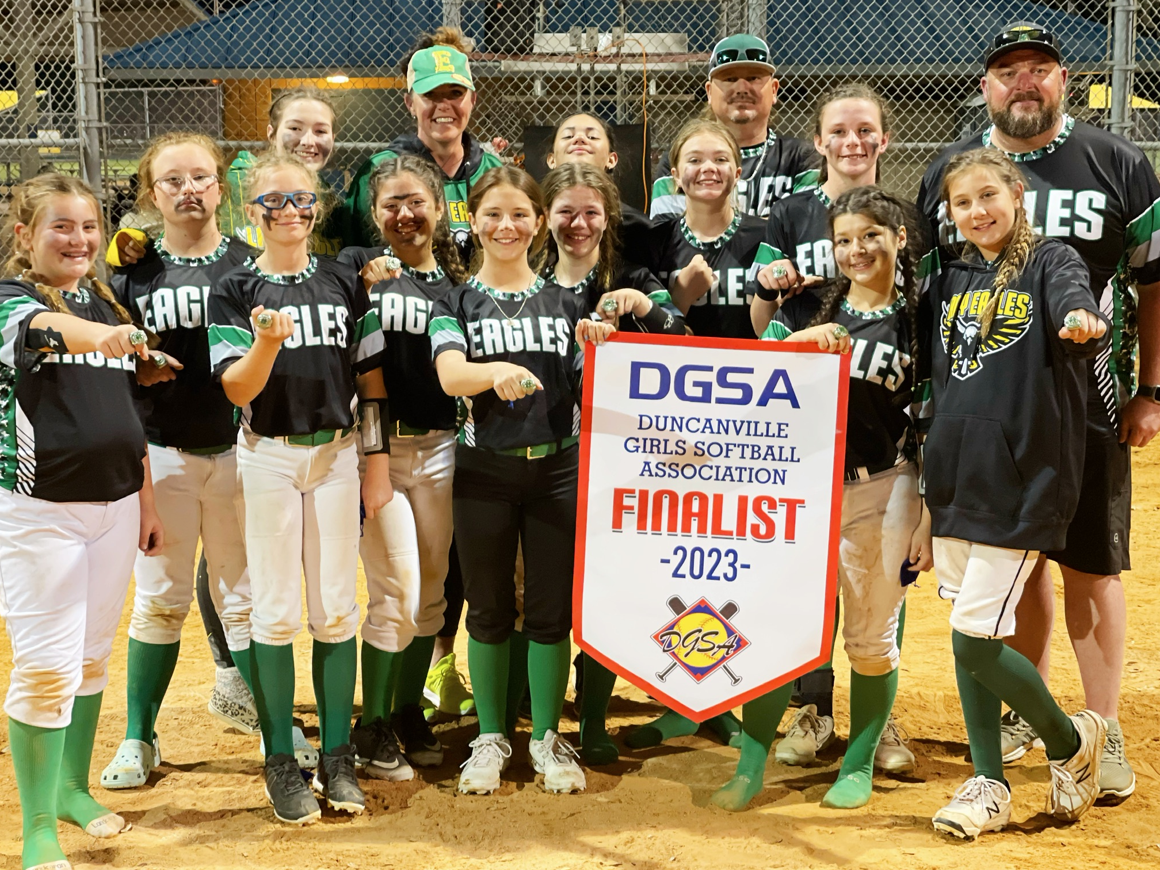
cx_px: 574
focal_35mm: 65
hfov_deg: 29.8
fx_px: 2178
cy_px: 436
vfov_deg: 22.6
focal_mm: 7.5
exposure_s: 1/24
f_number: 2.2
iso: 320
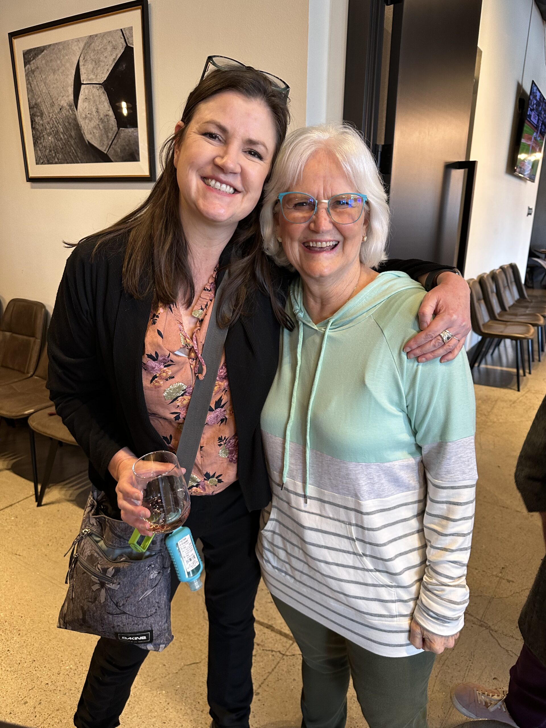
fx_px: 505
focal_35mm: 24
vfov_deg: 71.6
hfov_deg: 56.8
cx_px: 273
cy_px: 364
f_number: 1.78
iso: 200
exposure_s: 1/60
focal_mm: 6.86
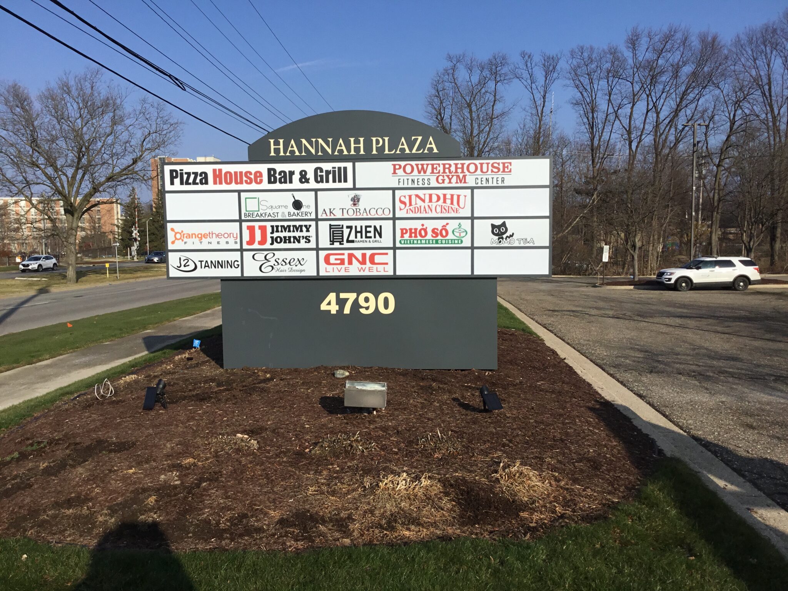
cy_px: 296
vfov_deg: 45.4
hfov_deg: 58.4
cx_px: 394
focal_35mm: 31
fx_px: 706
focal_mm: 3.3
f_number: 2.4
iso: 25
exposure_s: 1/2262
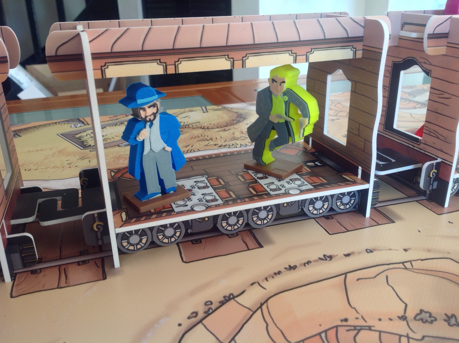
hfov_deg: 52.7
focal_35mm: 35
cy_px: 172
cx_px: 230
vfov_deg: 40.6
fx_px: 463
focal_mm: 4.28
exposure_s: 1/30
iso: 64
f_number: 2.4
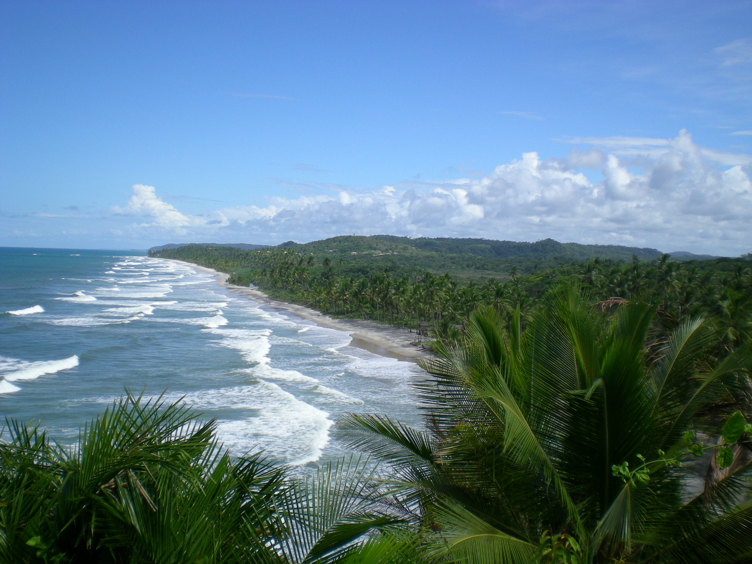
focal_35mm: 38
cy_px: 282
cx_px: 376
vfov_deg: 37.7
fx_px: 826
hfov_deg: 49.0
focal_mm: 6.3
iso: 50
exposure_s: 1/454
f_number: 4.6
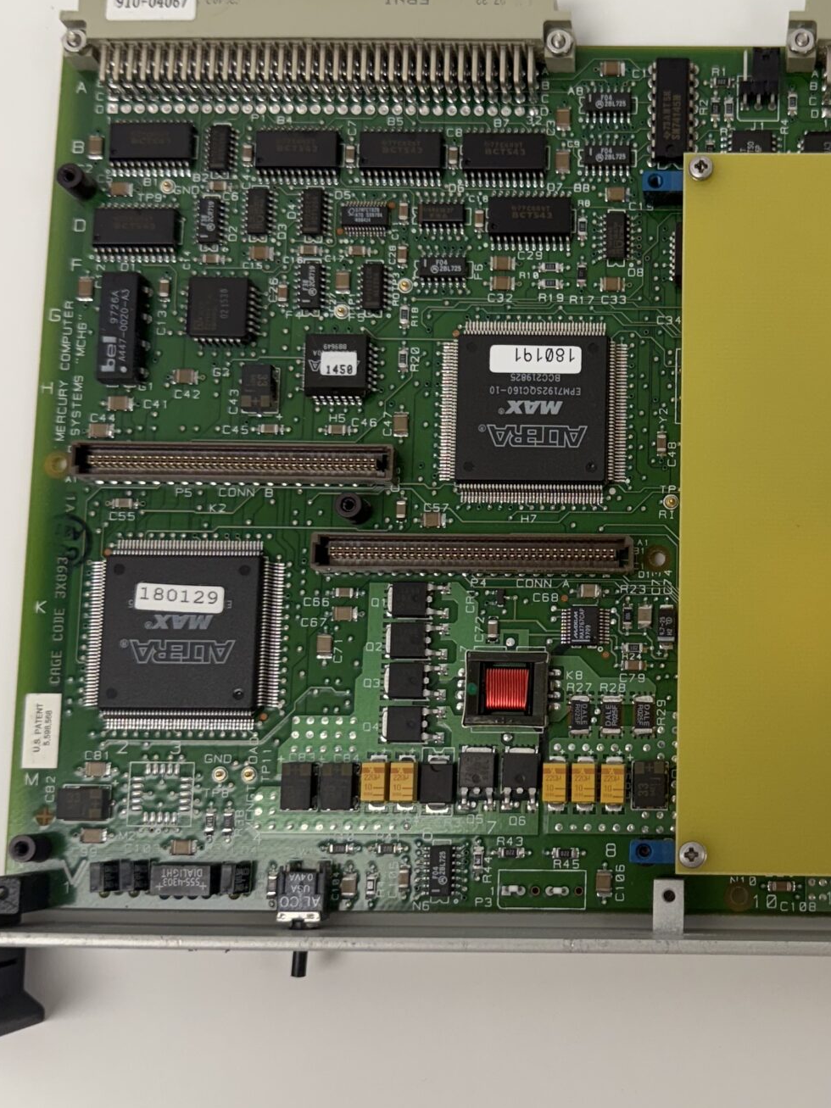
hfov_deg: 29.9
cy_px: 561
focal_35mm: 47
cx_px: 696
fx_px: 1505
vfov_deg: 40.4
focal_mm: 6.76
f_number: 1.78
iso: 50
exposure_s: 1/142
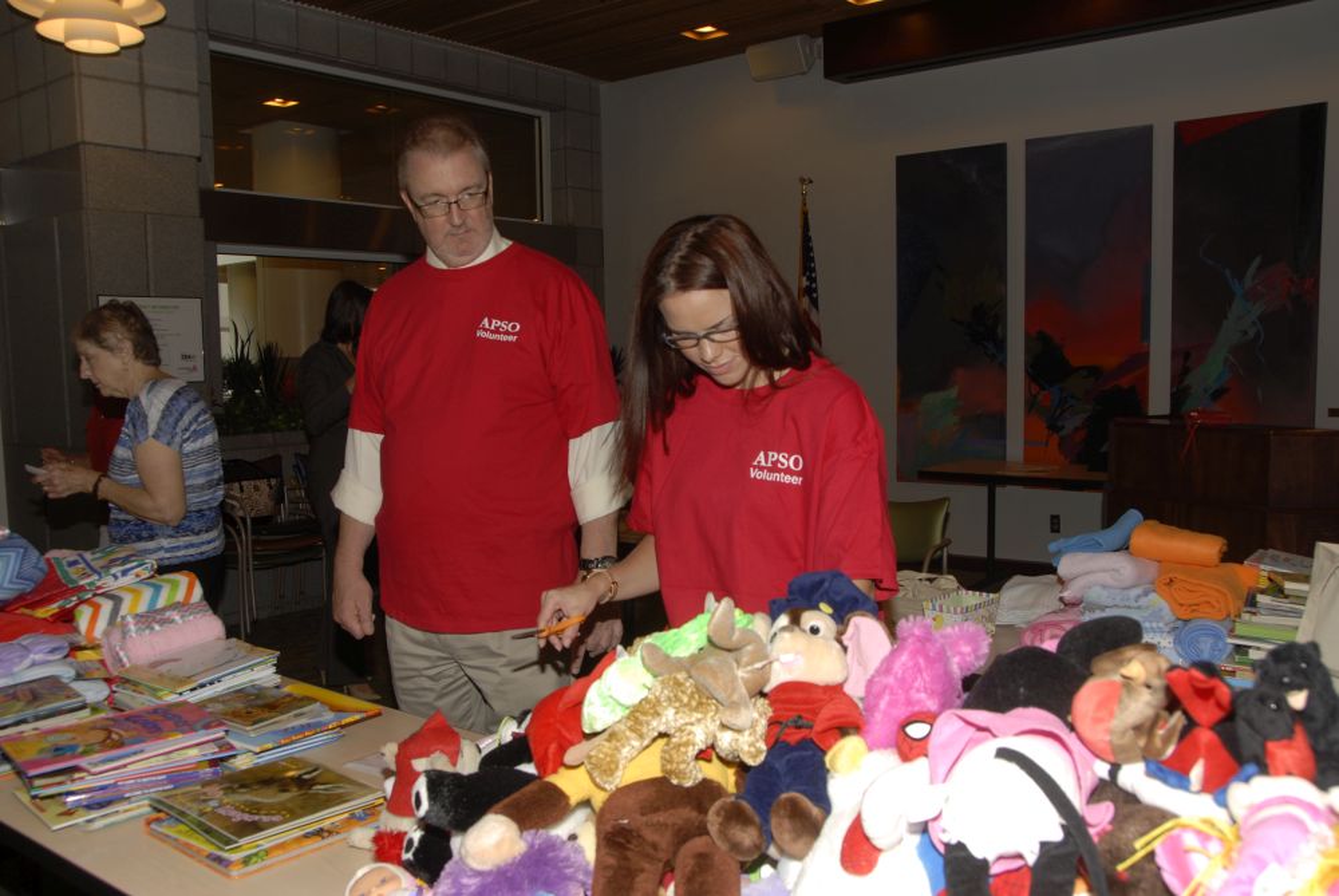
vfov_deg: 43.7
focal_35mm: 30
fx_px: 1117
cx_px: 670
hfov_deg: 61.9
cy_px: 448
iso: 100
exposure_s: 1/40
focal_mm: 20
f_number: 5.6
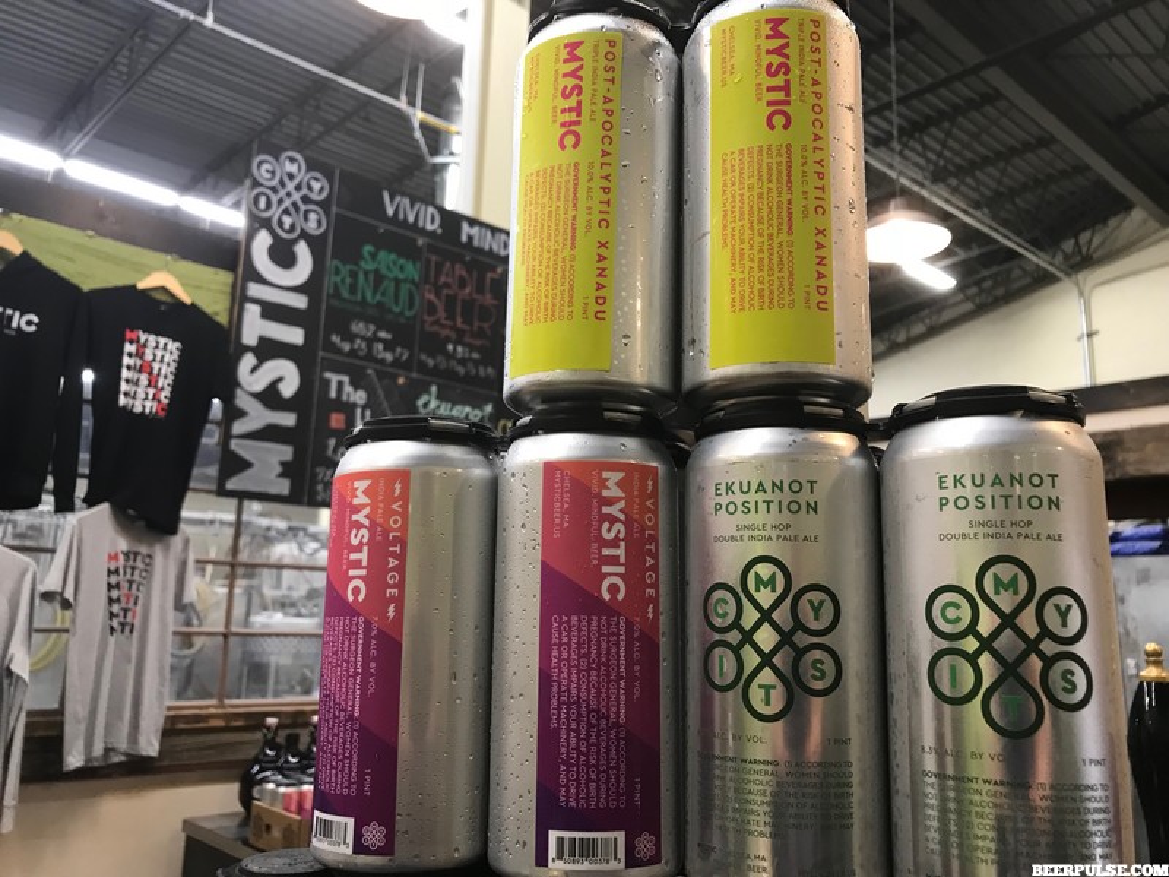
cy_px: 438
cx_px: 584
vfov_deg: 49.7
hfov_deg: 63.4
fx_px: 946
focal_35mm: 28
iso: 40
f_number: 1.8
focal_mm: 3.99
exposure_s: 1/17
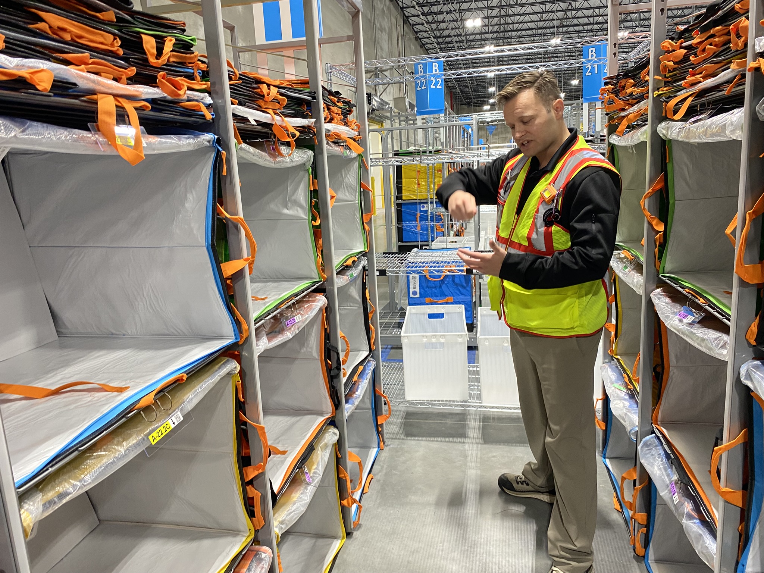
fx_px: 574
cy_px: 286
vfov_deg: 53.1
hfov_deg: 67.3
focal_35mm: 26
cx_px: 382
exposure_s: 1/42
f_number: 1.8
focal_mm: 4.25
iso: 125
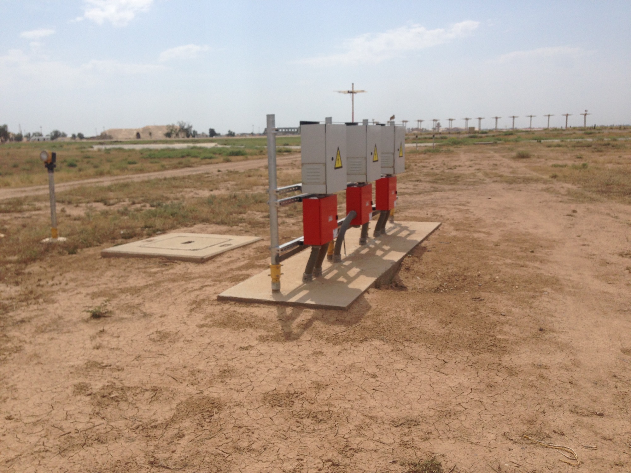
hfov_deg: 55.4
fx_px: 601
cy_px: 236
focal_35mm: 33
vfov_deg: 42.9
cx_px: 316
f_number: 2.4
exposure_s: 1/3623
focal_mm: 4.12
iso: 50
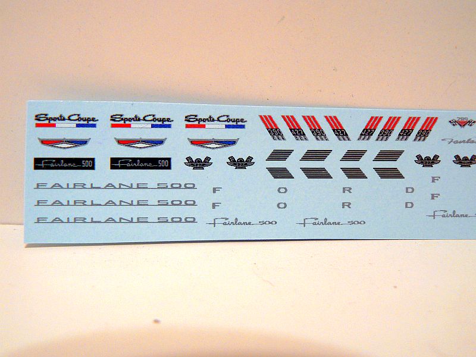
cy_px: 178
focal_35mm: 51
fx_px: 701
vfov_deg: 28.6
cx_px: 238
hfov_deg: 37.5
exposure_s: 1/30
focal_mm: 8.4
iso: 125
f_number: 2.8
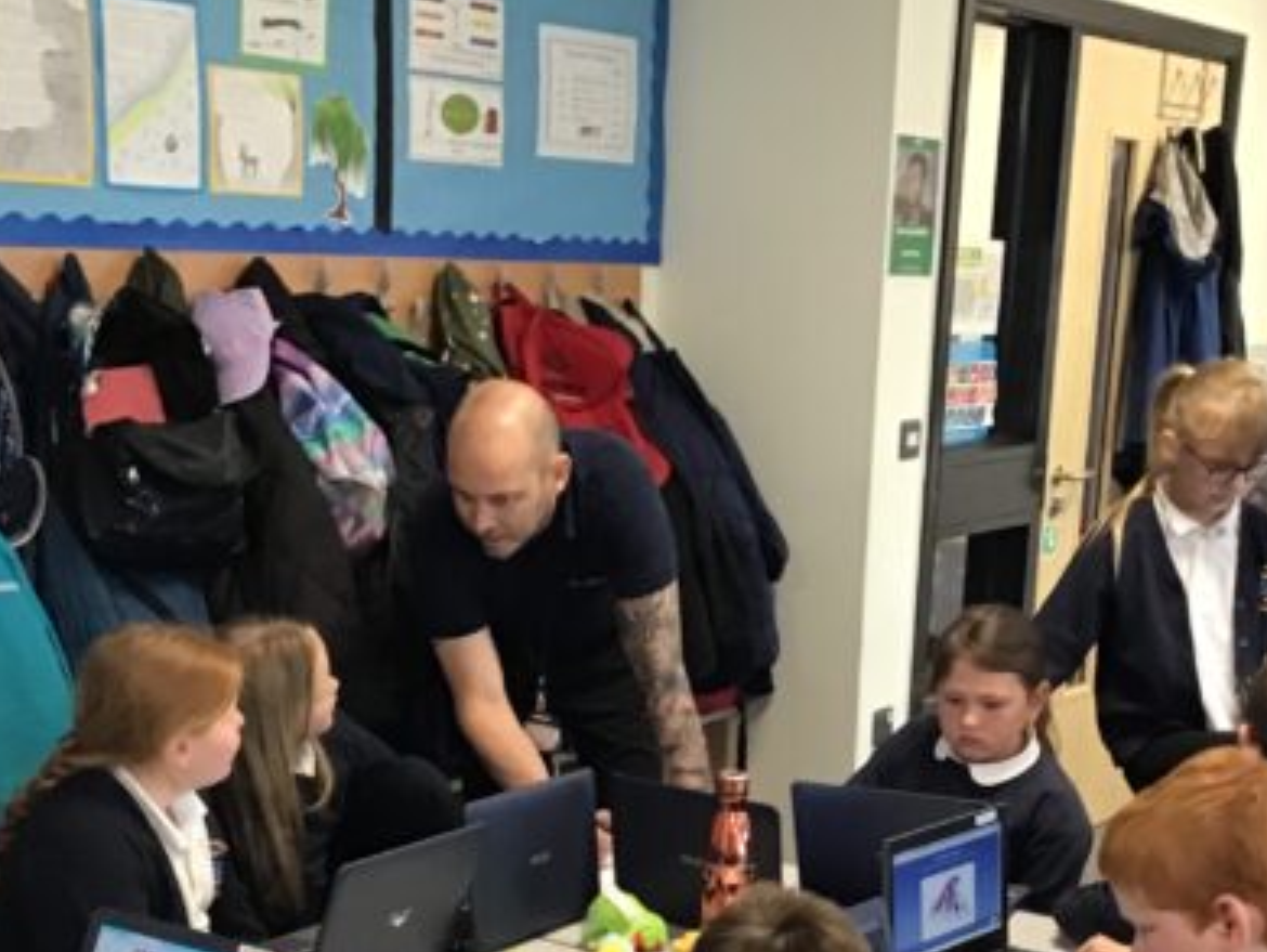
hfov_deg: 31.7
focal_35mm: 61
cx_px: 659
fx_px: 2234
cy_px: 881
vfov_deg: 23.3
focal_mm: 3.3
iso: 160
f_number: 2.4
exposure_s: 1/33
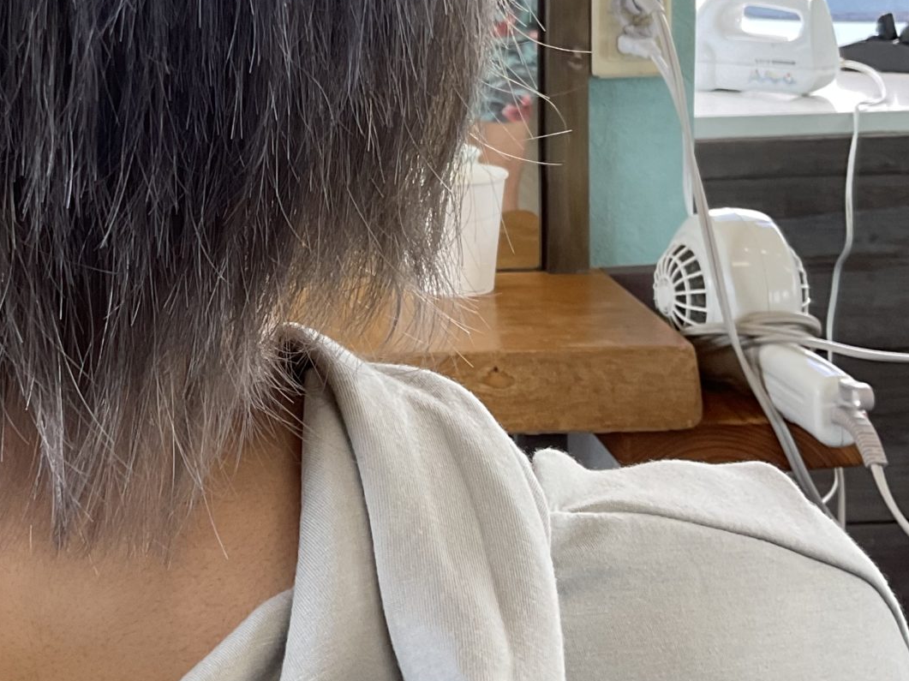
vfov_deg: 20.7
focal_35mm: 70
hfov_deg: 27.1
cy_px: 98
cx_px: 146
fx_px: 1838
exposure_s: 1/120
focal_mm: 3
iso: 64
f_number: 1.8
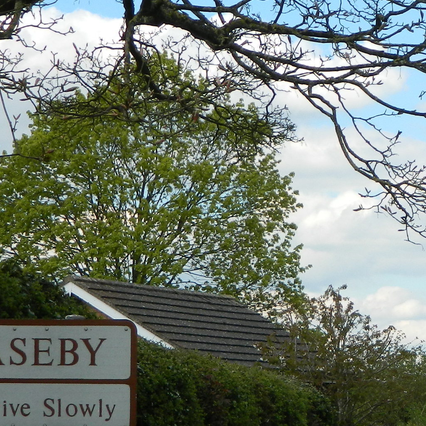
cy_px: 384
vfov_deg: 10.8
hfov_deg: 10.7
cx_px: 453
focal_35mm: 161
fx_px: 2242
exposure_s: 1/400
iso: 80
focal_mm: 10.2
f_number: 3.8
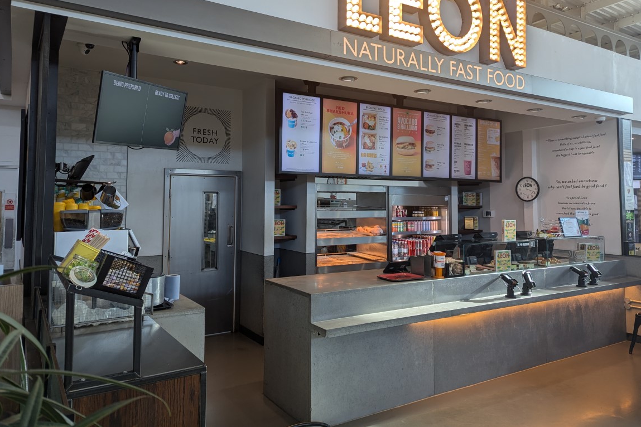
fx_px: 463
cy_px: 177
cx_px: 308
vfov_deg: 49.3
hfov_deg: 69.4
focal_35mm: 26
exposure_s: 1/100
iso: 35
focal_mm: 6.81
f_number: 1.85
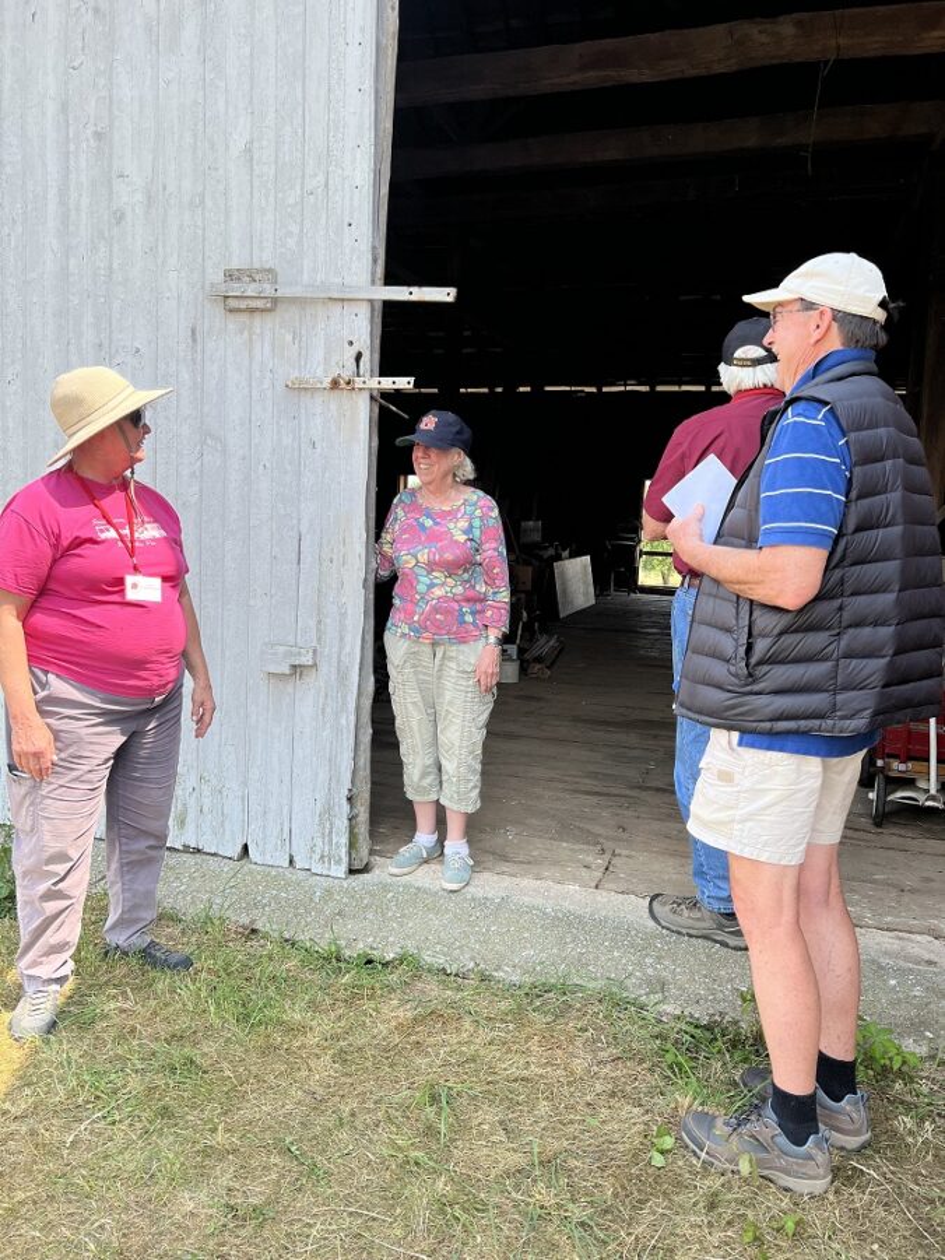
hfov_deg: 53.1
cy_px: 630
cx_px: 472
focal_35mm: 26
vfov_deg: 67.3
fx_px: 946
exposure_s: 1/1124
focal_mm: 5.7
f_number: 1.5
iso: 50
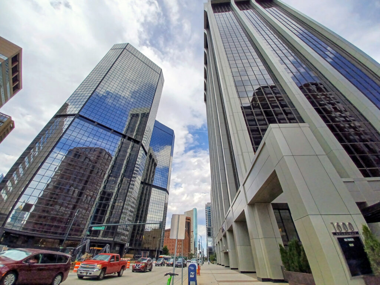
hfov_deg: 106.2
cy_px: 142
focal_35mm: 13
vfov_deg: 89.9
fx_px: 143
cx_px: 190
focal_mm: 1.42
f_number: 2.2
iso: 40
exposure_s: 1/1992
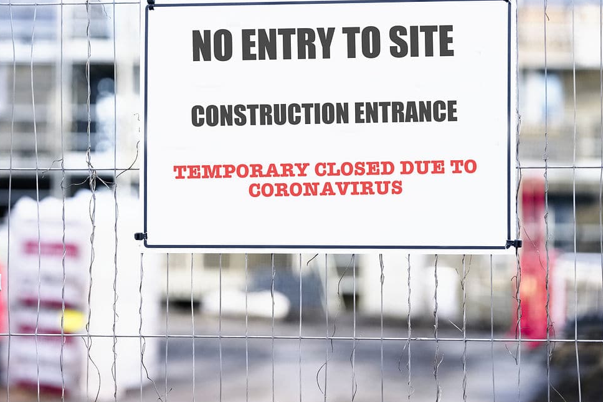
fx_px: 3081
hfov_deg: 11.2
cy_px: 173
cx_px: 222
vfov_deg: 7.5
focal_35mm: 184
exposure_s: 1/250
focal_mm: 94.5
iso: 200
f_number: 2.8
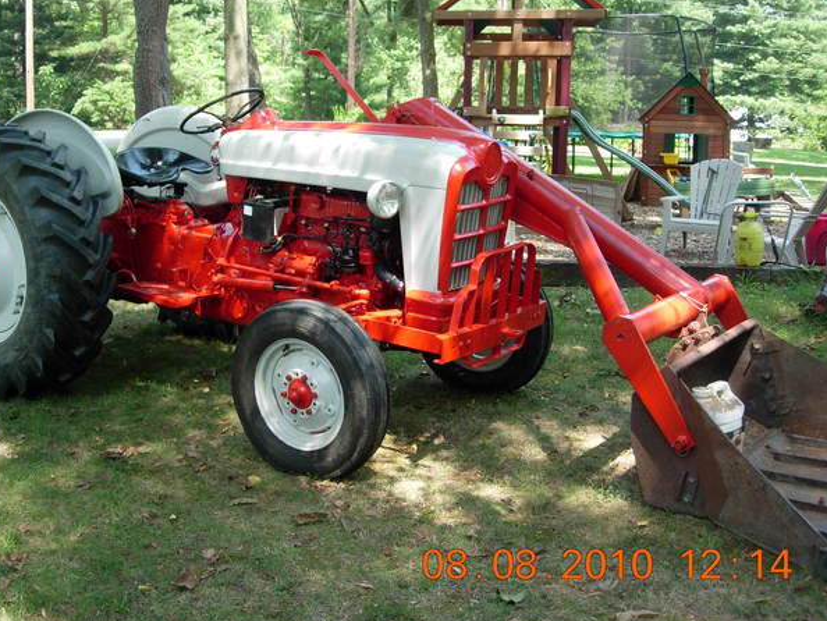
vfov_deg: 32.9
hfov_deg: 42.8
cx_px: 352
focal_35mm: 44
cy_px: 283
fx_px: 1052
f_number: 2.8
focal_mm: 7.8
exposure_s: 1/176
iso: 79
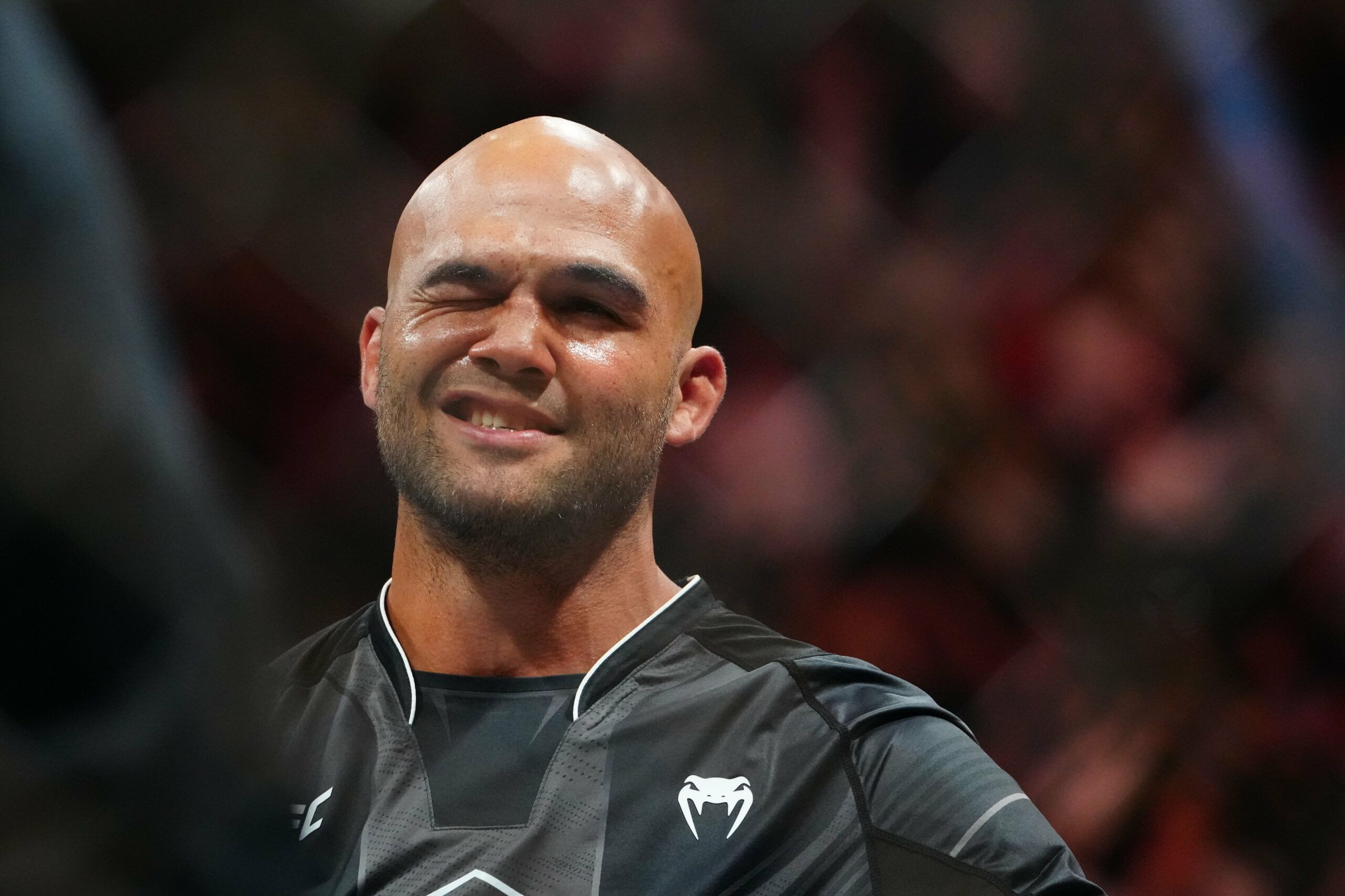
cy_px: 448
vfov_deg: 7.4
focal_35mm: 185
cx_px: 672
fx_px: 6912
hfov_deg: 11.1
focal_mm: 185
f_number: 4
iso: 8000
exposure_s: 1/1600
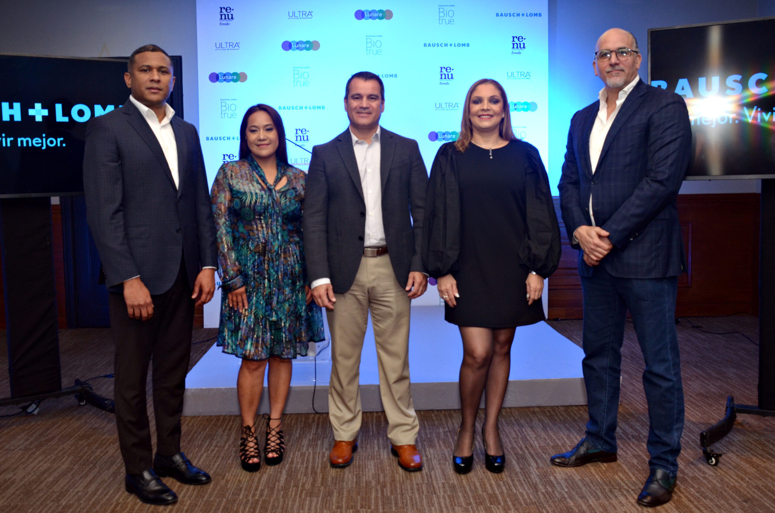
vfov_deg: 47.7
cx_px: 388
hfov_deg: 67.5
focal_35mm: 27
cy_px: 256
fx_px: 580
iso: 640
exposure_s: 1/80
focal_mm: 18
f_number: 4.5
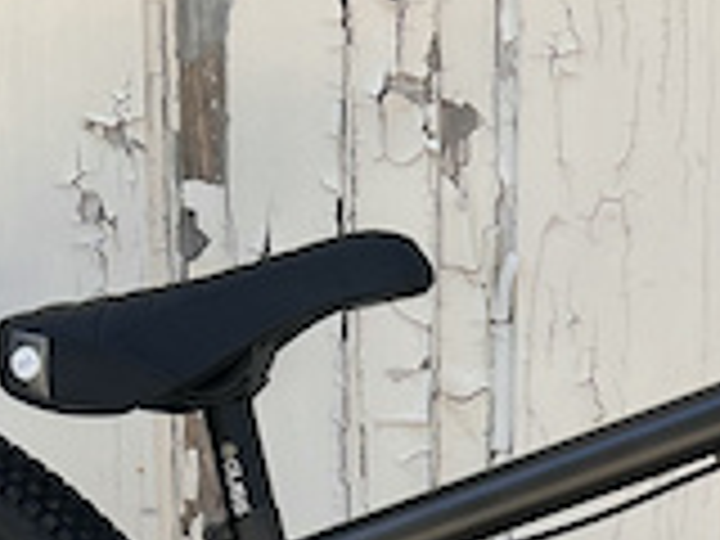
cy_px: 778
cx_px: 801
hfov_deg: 14.8
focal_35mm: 130
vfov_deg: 11.0
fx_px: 2704
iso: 50
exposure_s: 1/909
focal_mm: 5.7
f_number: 1.5
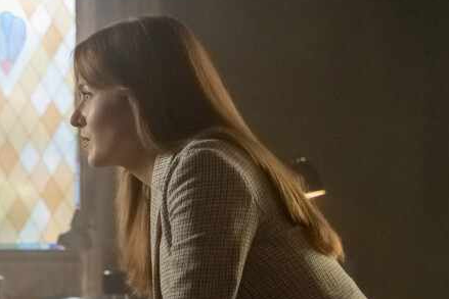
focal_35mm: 112
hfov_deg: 17.8
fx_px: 1397
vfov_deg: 12.0
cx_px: -10
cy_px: 361
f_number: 2.8
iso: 6400
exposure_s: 1/200
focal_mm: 41
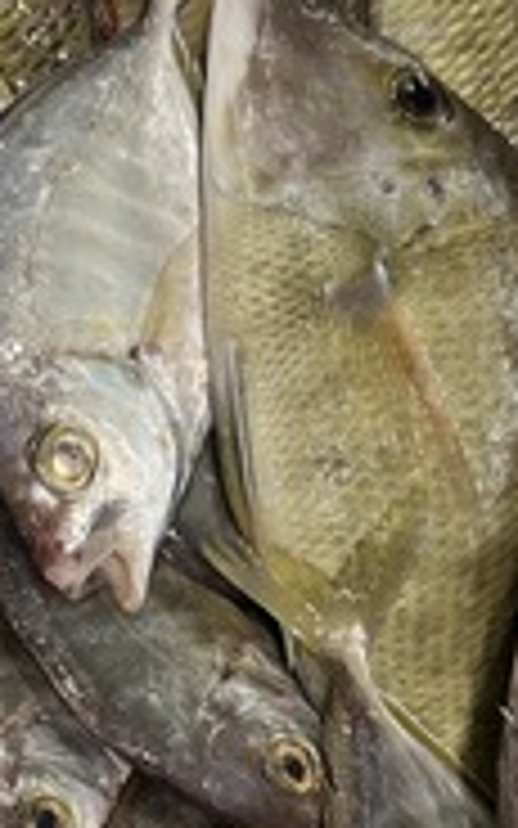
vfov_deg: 26.6
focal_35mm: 75
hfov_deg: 17.2
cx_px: 70
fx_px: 1694
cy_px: 747
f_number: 1.5
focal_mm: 5.7
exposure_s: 1/108
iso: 125
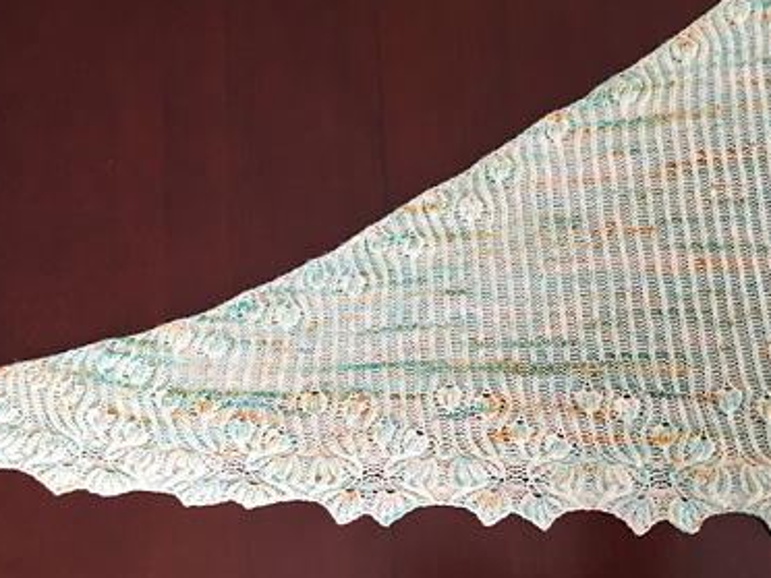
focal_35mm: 39
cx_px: 292
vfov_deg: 36.8
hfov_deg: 47.5
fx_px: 869
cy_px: 283
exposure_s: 1/30
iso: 40
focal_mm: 4.15
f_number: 2.2
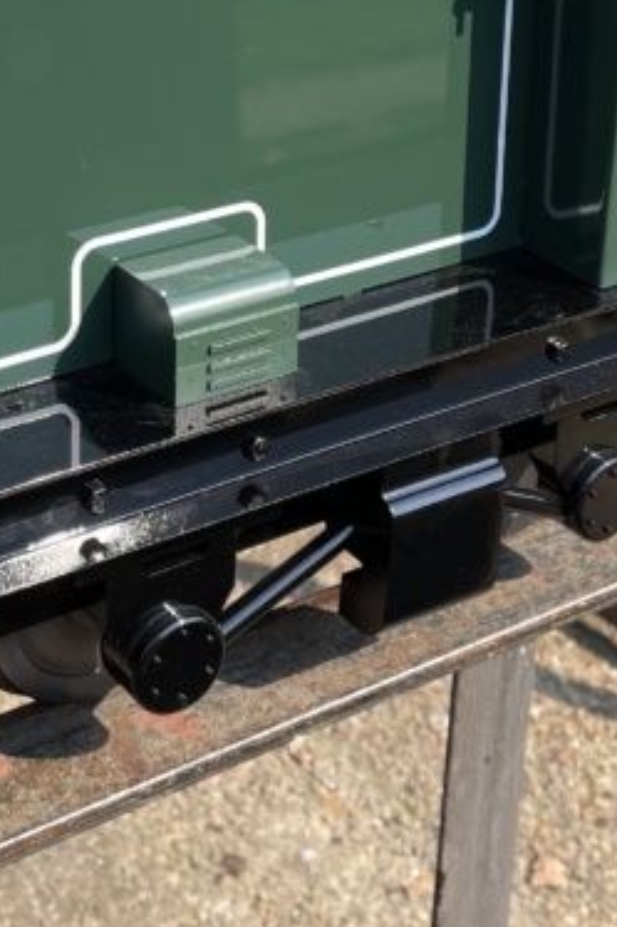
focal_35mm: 74
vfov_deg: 26.3
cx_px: 300
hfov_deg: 18.4
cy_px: 64
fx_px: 1904
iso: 32
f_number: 1.6
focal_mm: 4.2
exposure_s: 1/1383
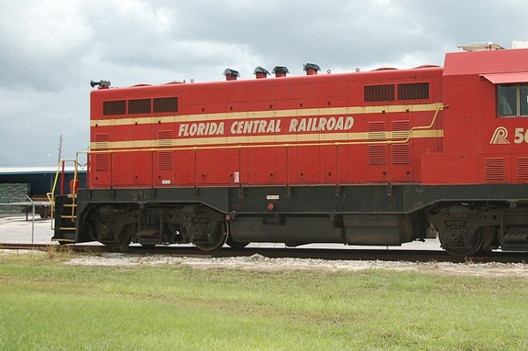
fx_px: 909
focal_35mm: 62
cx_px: 362
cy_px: 155
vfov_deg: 21.9
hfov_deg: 32.1
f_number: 3.5
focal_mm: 28
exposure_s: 1/640
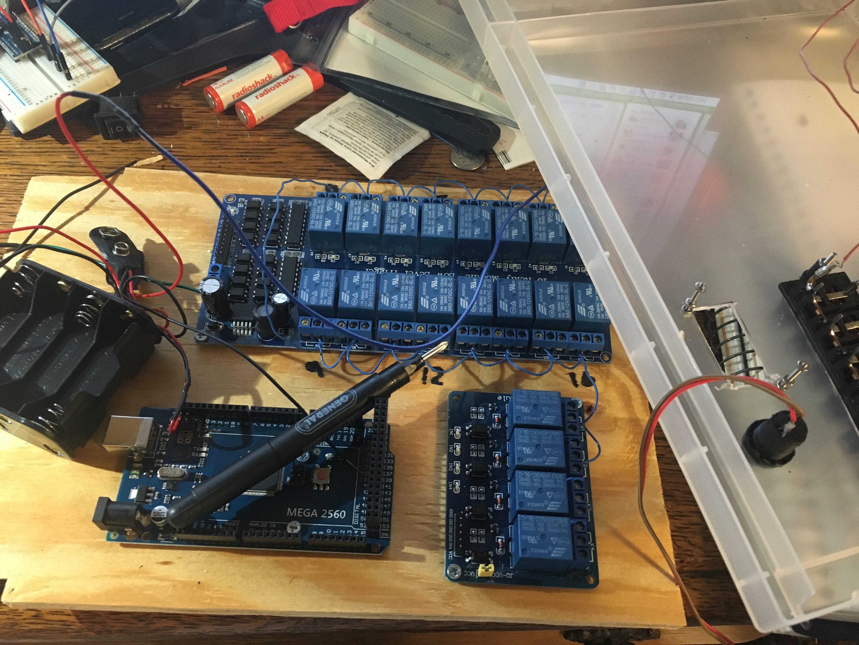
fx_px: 720
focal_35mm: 29
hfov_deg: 61.7
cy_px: 322
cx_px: 430
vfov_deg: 48.2
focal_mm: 4.15
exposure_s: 1/15
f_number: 2.2
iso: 200
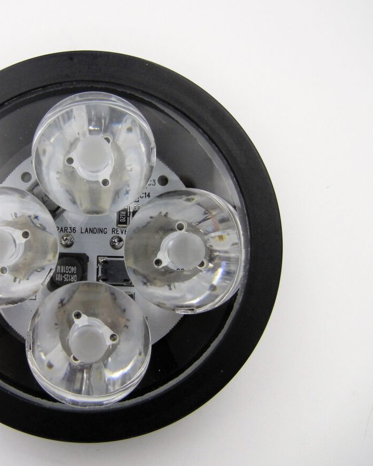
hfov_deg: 36.1
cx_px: 74
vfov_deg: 45.8
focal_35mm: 40
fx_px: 552
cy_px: 231
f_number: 7
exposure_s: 1/386
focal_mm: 5.4
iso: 400
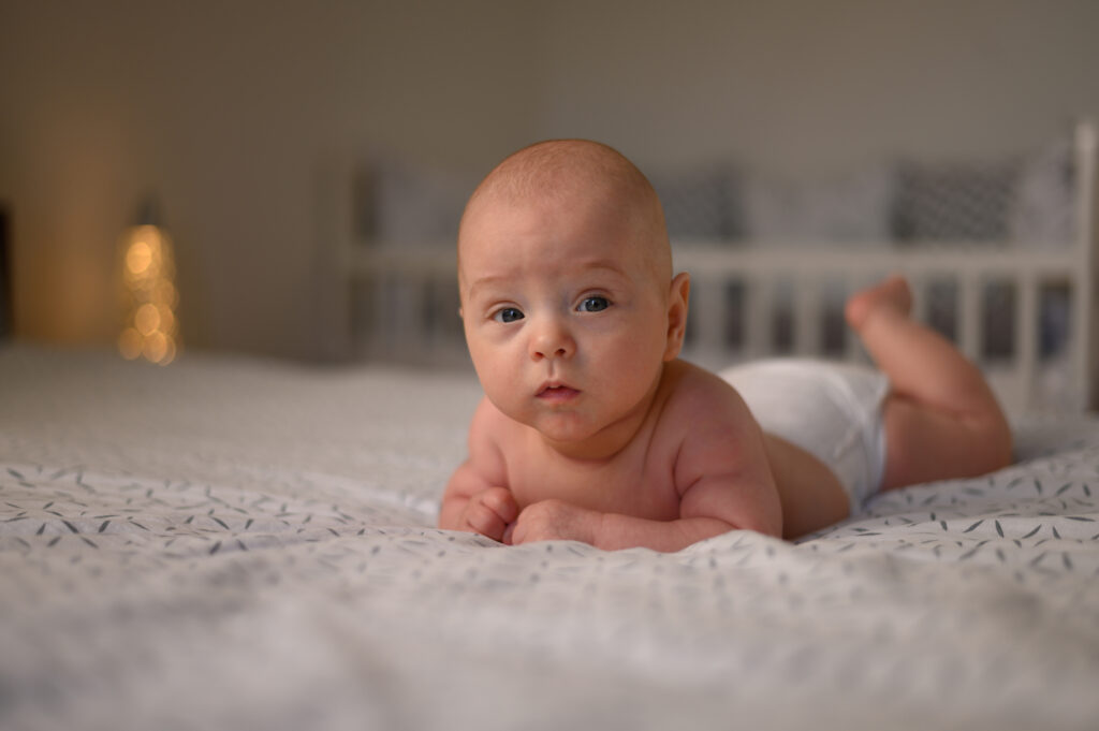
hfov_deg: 39.6
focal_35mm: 50
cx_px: 550
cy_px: 366
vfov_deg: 26.9
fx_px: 1525
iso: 100
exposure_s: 1/320
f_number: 1.8
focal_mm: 50
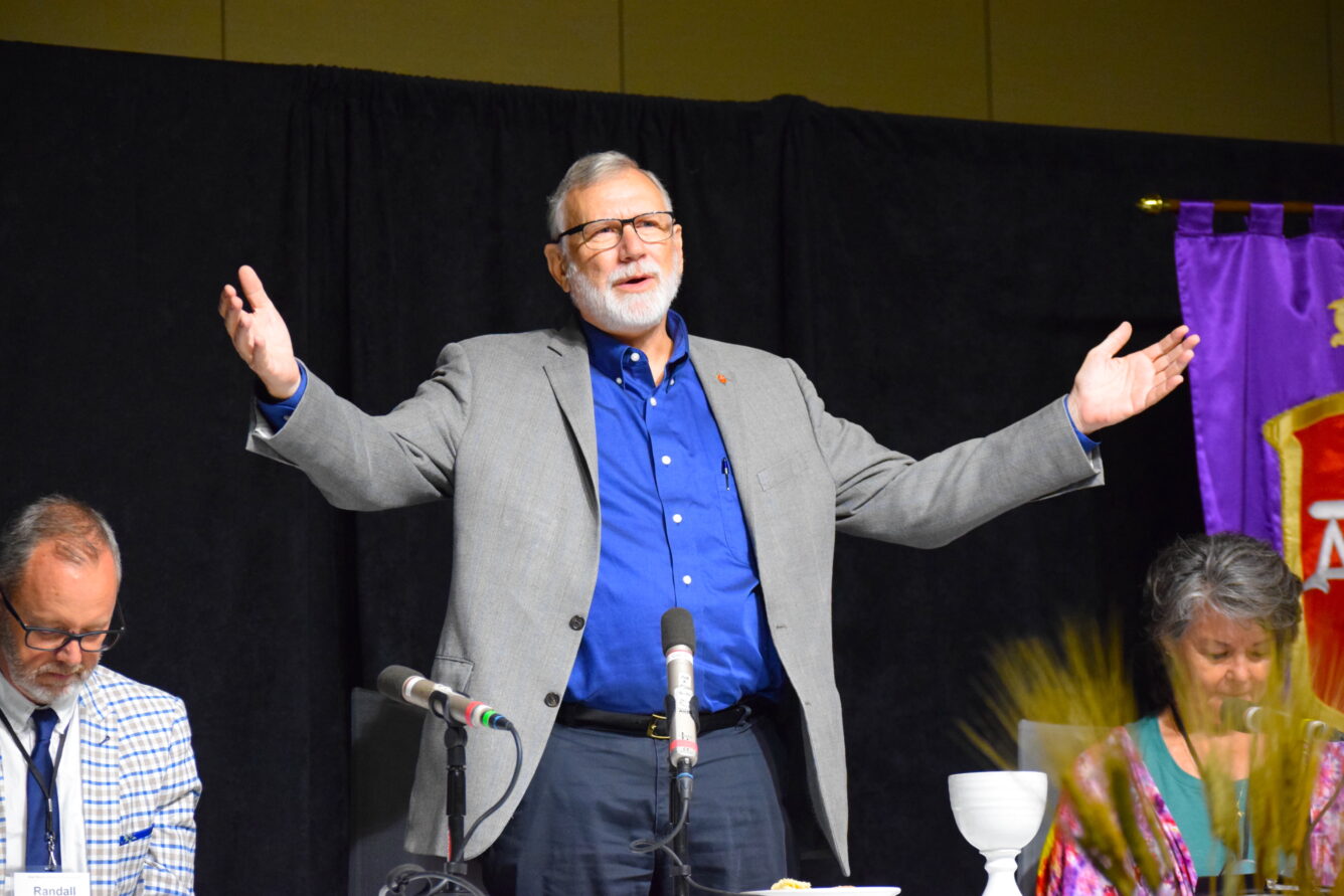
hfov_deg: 16.7
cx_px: 672
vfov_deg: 11.1
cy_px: 448
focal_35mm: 123
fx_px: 4592
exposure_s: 1/160
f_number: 4.2
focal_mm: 82
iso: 3200
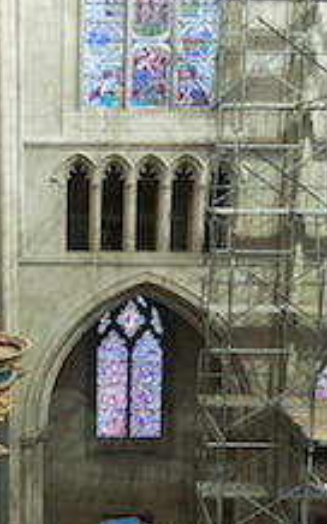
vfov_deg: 51.5
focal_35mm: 38
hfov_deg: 32.8
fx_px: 543
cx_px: 75
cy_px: 276
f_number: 4
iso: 3200
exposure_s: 1/50
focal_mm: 12
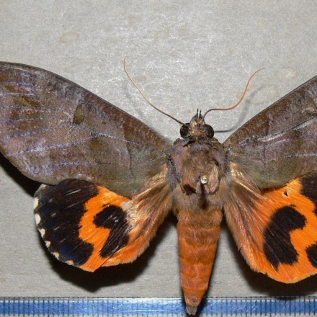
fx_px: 466
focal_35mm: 45
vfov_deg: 37.5
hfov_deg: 37.4
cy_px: 166
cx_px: 188
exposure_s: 1/30
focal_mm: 7.4
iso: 100
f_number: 4
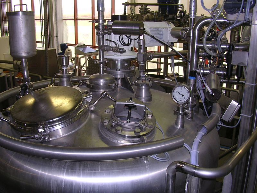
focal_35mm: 38
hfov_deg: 49.0
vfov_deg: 37.7
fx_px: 282
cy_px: 96
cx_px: 128
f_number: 2.8
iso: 100
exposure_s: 1/60.1
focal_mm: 5.8
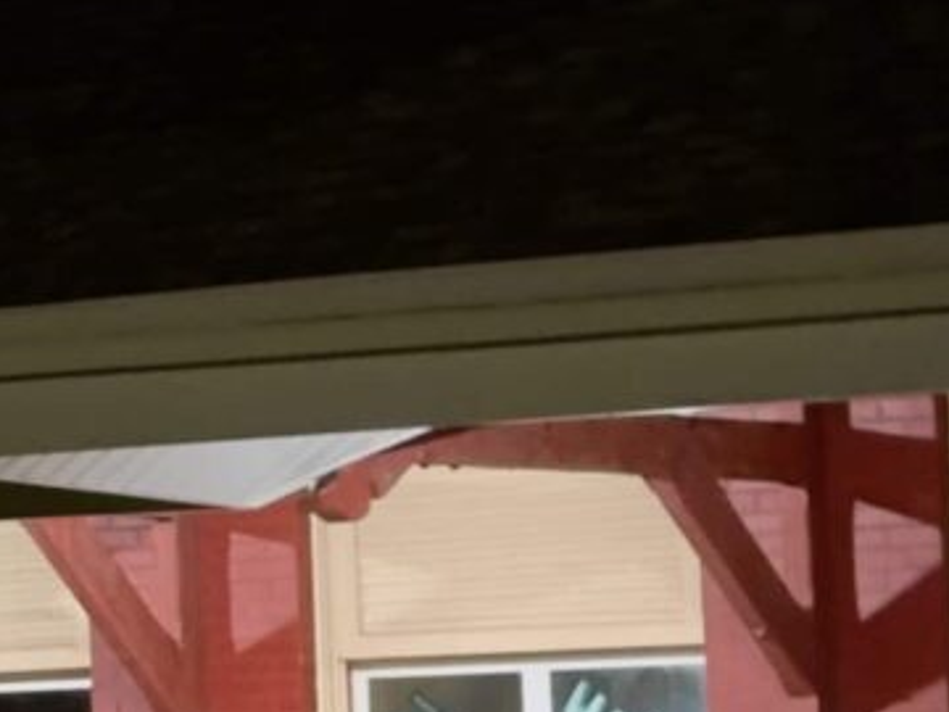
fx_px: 7484
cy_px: 264
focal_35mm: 273
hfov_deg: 6.8
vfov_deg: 5.4
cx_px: -1402
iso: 1000
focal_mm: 6.86
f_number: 1.78
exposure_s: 1/17
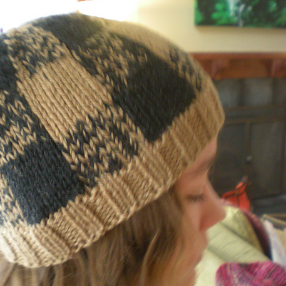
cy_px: 148
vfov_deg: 36.1
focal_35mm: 47
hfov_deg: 35.9
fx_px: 439
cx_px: 110
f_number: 3.1
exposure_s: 1/8
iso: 281
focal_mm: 6.3
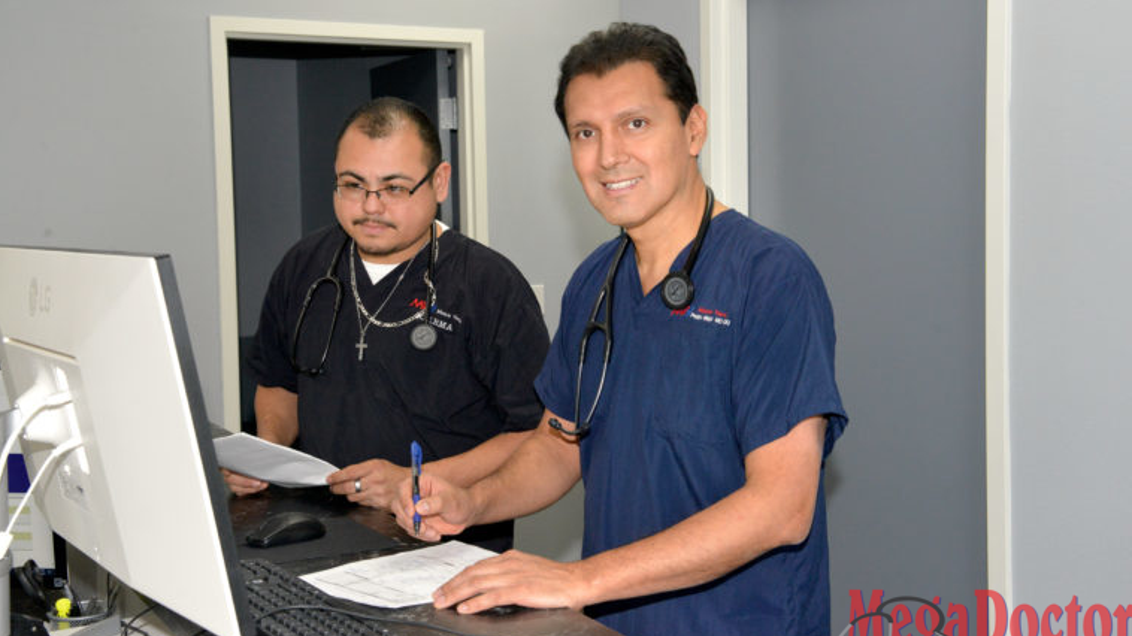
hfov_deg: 40.6
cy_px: 298
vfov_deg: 23.5
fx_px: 1530
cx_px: 570
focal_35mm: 51
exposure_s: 1/200
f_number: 10
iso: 4000
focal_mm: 48
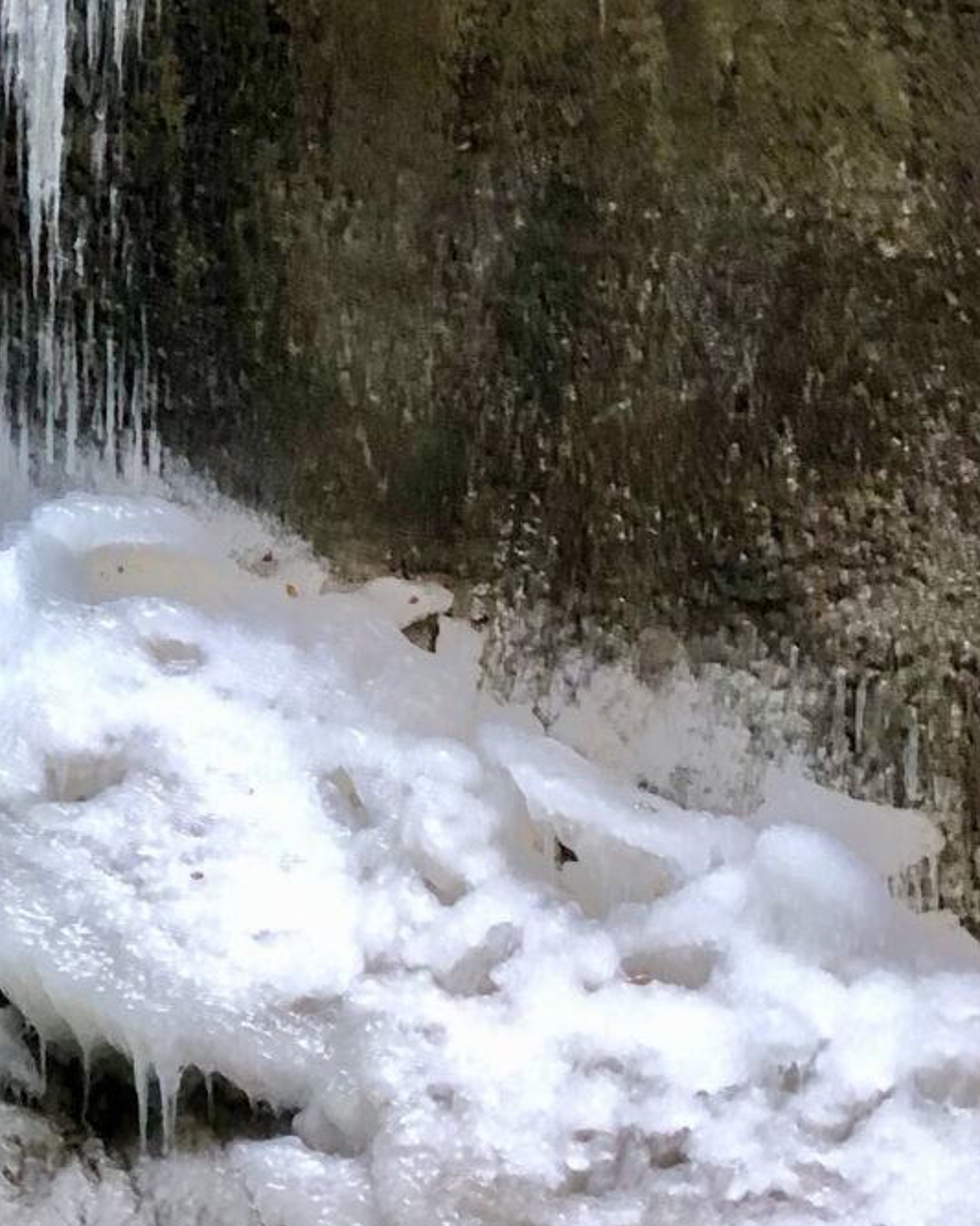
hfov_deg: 14.0
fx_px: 3806
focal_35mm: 105
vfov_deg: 18.1
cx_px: -340
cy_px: 280
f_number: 1.8
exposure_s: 1/17
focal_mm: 3.99
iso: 40
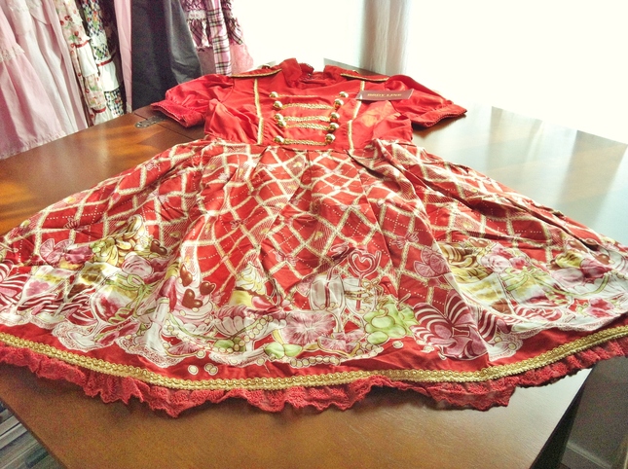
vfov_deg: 40.6
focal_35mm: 35
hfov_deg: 52.7
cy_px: 234
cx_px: 314
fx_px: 634
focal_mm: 3.85
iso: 100
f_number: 2.8
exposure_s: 1/120
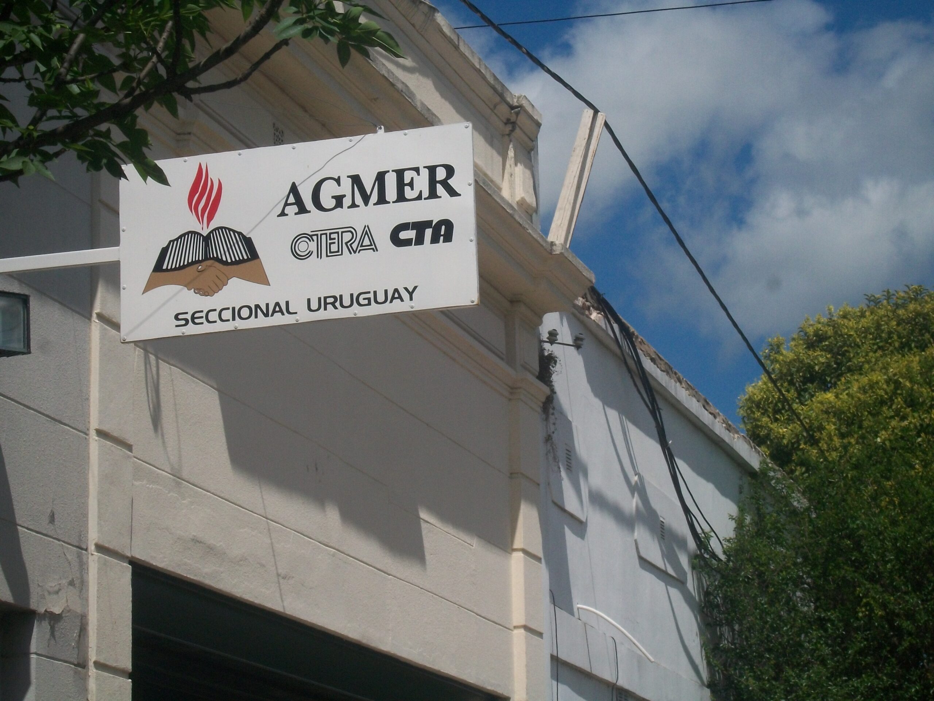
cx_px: 467
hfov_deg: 18.2
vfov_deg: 13.7
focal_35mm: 108
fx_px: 2914
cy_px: 350
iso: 80
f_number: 8.5
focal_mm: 18
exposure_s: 1/500
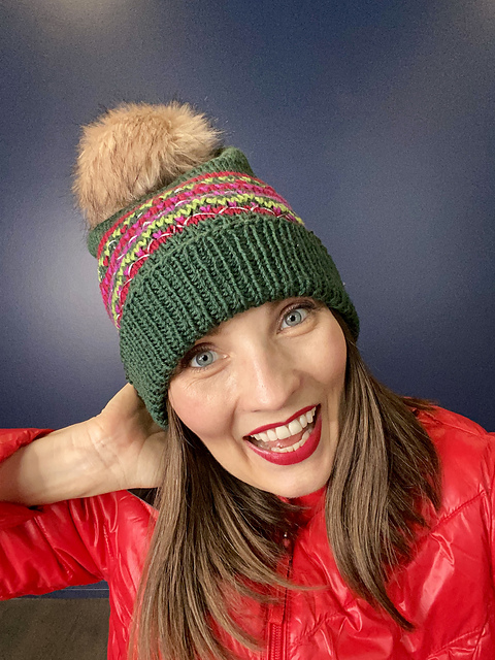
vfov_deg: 60.0
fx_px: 572
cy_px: 330
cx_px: 248
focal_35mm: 30
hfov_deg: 46.8
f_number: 2.2
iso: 320
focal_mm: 2.71
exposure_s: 1/60
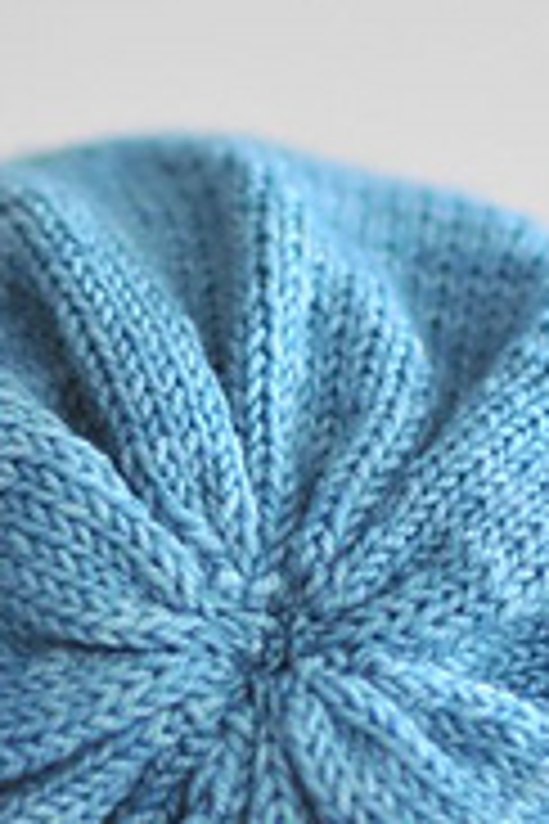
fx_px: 7968
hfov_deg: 3.9
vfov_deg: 5.9
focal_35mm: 348
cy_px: 675
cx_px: 99
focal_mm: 85
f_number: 1.4
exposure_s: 1/100
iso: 320
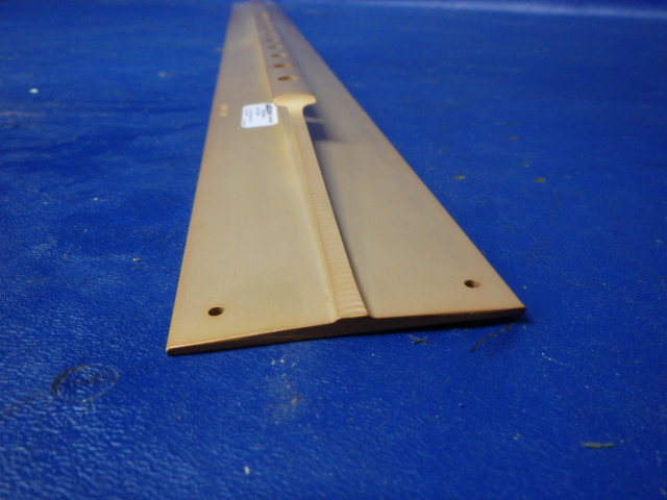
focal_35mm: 28
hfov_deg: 63.4
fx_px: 540
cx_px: 334
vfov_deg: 49.7
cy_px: 250
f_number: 3.9
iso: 400
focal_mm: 5
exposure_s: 1/30
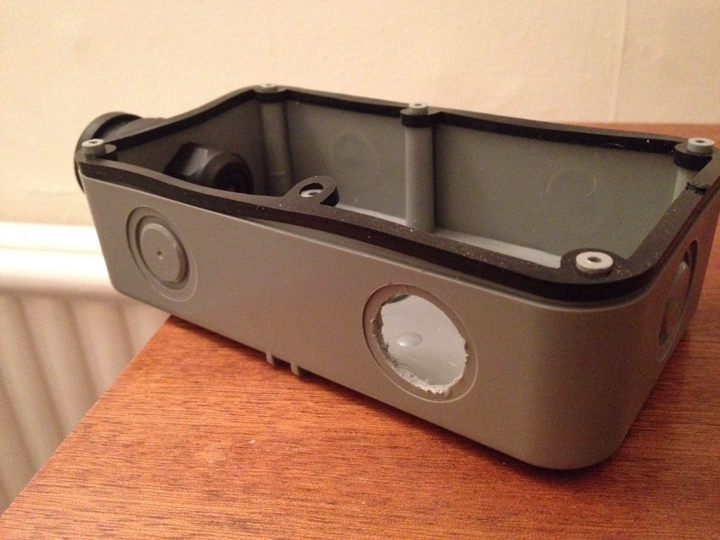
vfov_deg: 40.7
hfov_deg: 52.6
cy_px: 270
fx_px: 728
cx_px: 360
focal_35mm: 35
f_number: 2.4
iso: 800
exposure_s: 1/15
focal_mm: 4.28
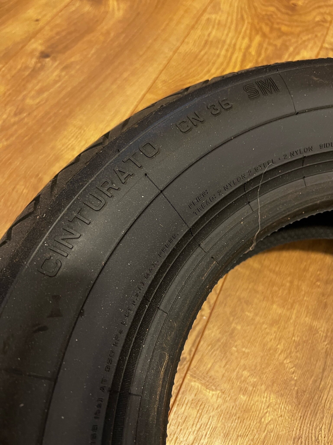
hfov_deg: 53.0
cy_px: 222
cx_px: 166
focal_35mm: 26
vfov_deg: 67.3
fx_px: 334
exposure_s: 1/40
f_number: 1.5
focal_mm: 5.7
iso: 400
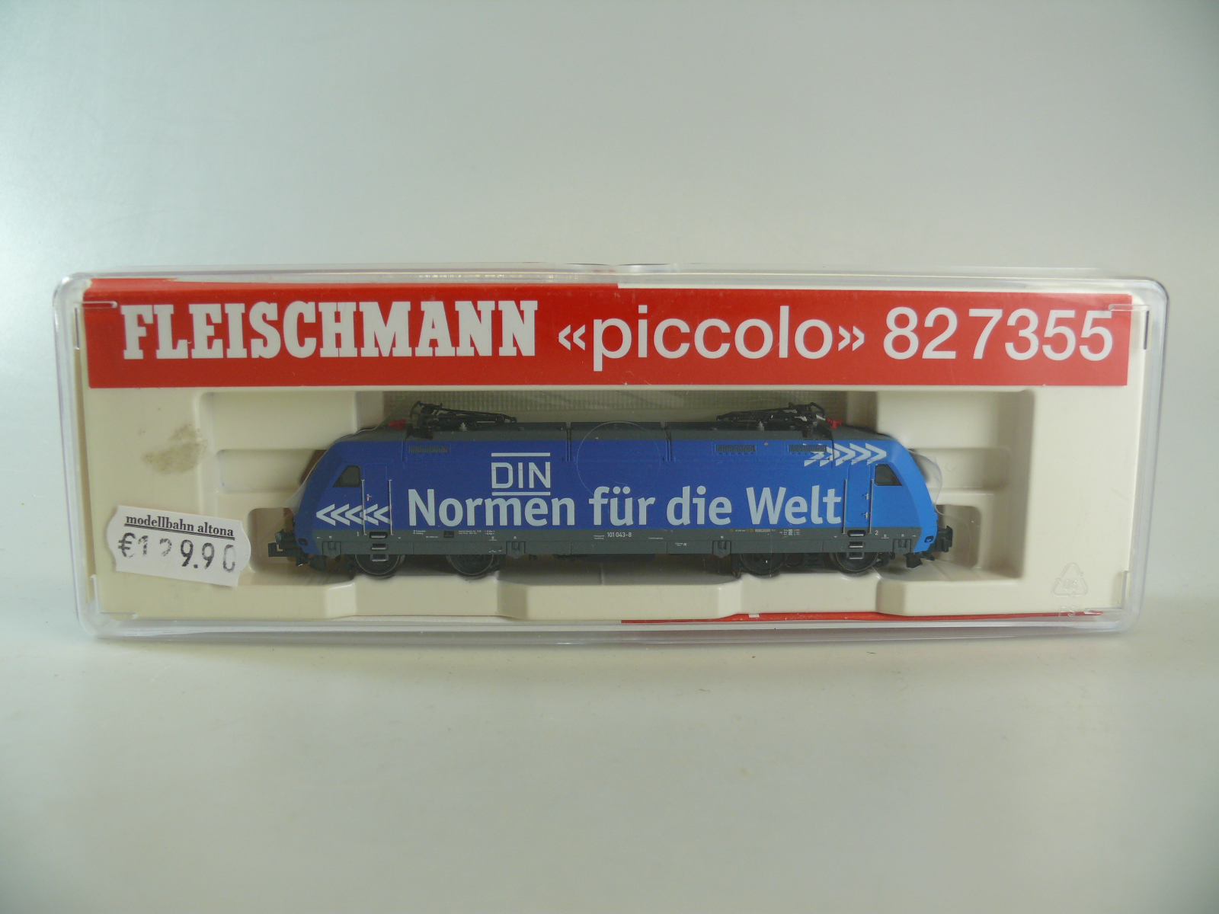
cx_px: 610
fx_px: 1233
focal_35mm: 35
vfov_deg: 40.7
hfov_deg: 52.6
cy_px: 457
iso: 100
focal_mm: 7.4
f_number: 3.2
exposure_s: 1/100
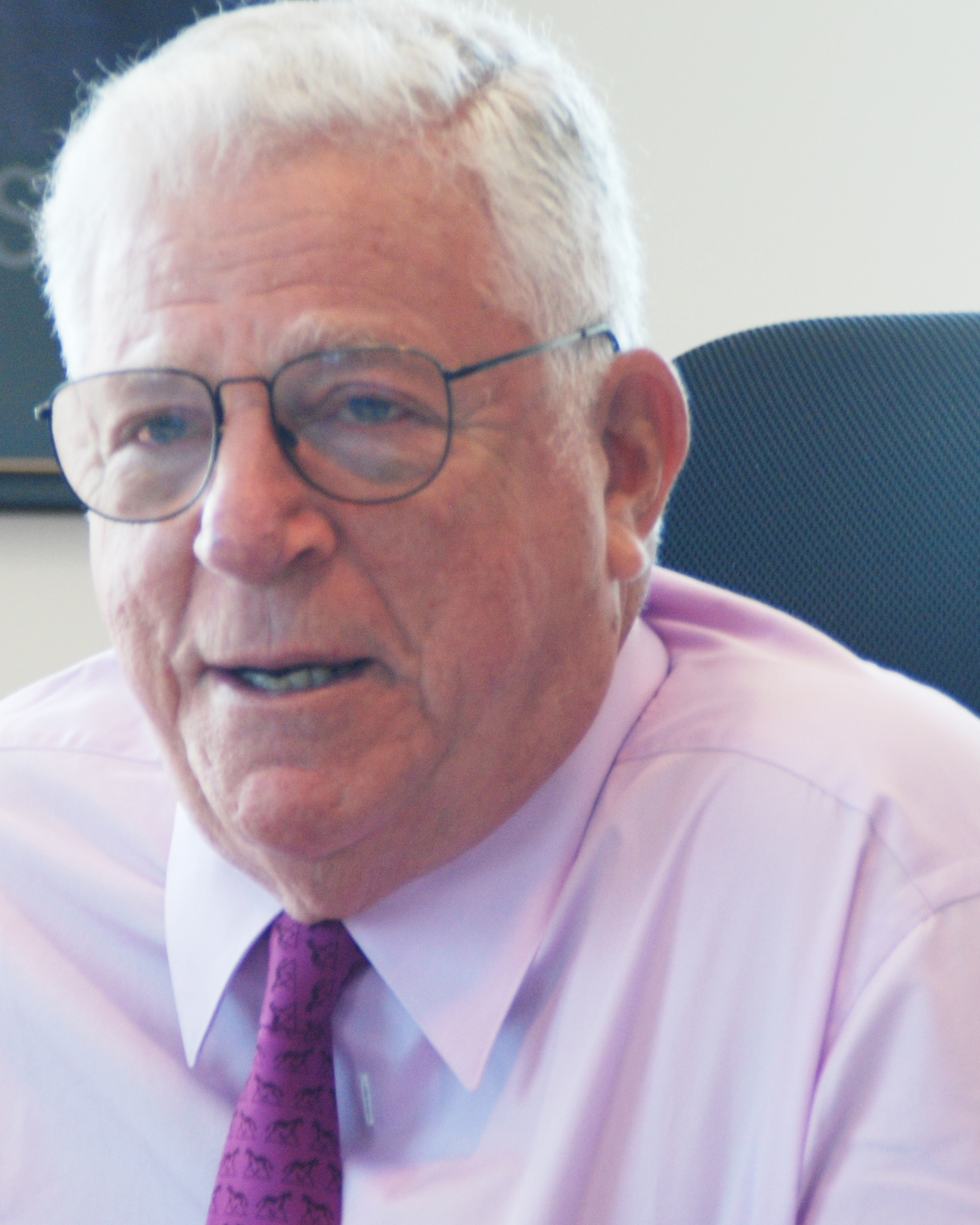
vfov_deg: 9.7
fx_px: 7215
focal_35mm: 199
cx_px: 327
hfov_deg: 7.8
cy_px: 870
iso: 400
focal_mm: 80
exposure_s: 1/100
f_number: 4.5
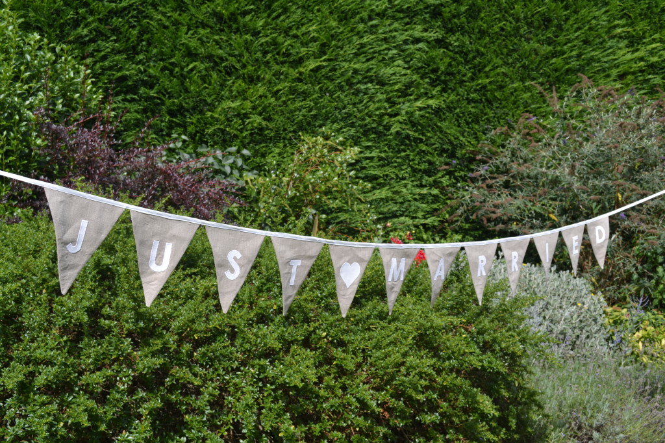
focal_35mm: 36
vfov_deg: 36.8
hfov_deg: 53.1
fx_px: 665
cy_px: 222
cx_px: 332
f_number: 6.3
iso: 100
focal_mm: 24
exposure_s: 1/160
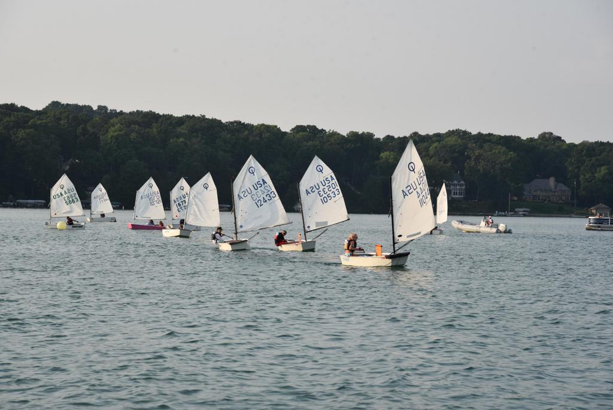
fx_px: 2044
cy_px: 205
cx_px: 306
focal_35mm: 120
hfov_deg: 17.1
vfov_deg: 11.4
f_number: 9
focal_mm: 120
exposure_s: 1/320
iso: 200
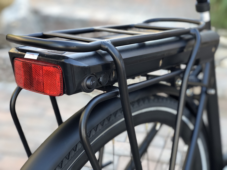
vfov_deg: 28.0
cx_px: 114
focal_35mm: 52
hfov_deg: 36.8
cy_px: 85
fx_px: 341
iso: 50
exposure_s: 1/60
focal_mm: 6
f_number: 2.4
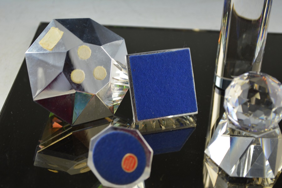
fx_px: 564
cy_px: 94
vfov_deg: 18.9
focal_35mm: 72
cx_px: 141
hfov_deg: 28.1
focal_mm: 48
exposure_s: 1/125
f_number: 5.3
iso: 400
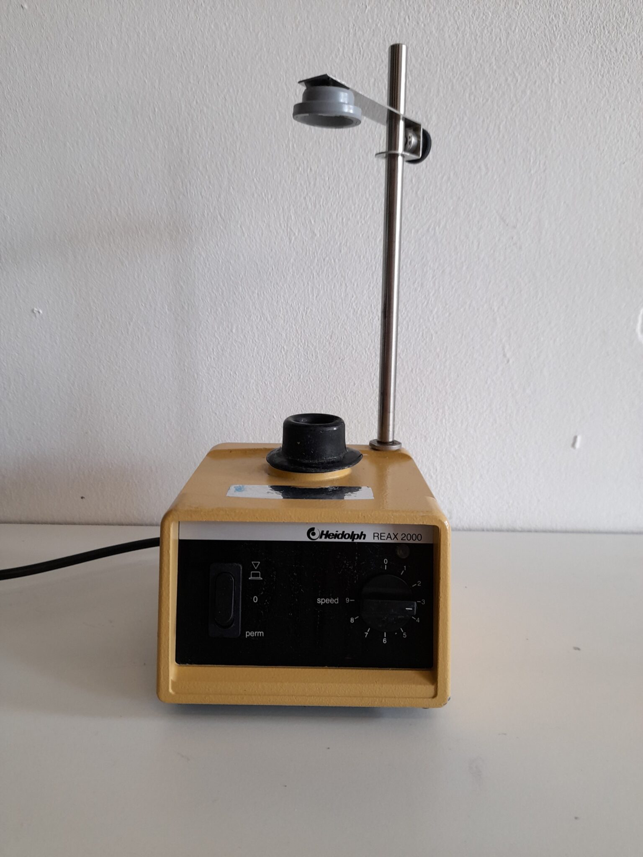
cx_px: 322
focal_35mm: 25
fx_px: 619
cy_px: 428
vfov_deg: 69.4
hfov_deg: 54.9
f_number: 2
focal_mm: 4.6
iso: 125
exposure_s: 1/50
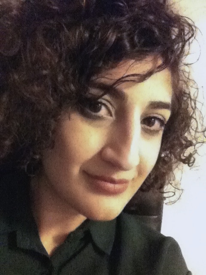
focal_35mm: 35
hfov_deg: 40.7
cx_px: 103
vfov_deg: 52.6
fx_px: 278
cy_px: 138
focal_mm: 3.85
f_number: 2.4
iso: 3200
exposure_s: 1/24
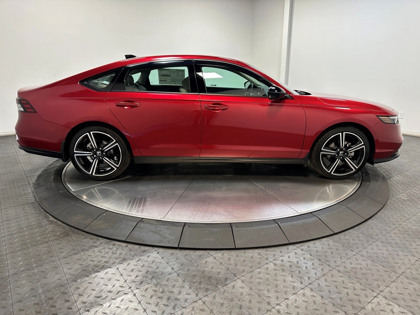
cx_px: 210
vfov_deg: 56.8
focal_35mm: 24
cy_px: 158
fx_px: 291
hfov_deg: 71.6
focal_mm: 6.86
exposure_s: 1/60
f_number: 1.78
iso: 400
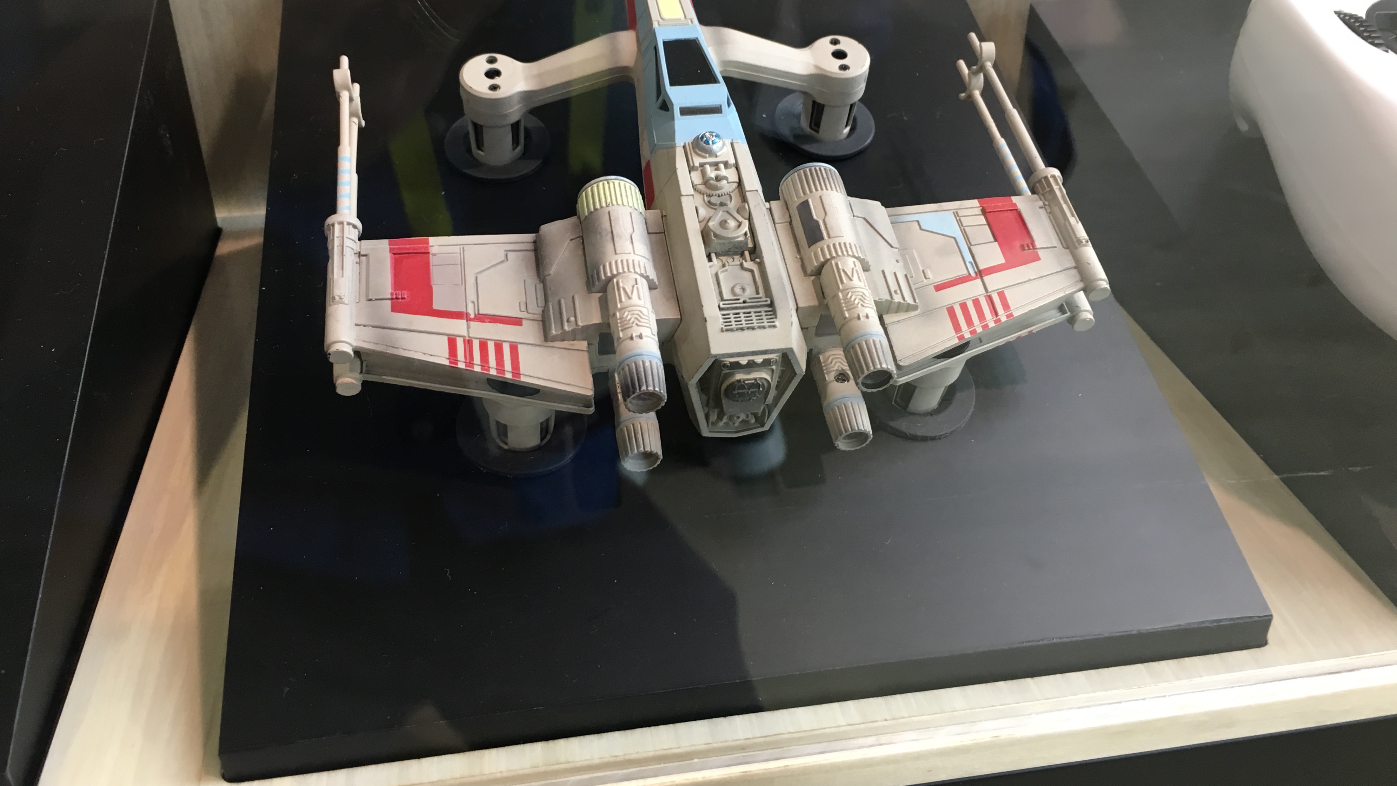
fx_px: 1185
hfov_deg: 61.0
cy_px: 284
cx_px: 692
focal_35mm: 32
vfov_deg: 36.4
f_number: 2.2
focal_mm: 4.15
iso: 80
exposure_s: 1/30
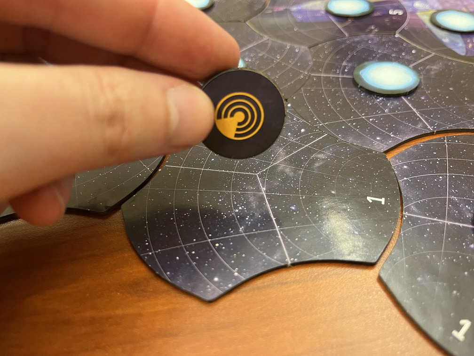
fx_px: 356
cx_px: 237
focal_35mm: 26
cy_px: 178
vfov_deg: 53.1
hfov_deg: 67.3
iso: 250
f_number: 1.6
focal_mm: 5.1
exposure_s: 1/60
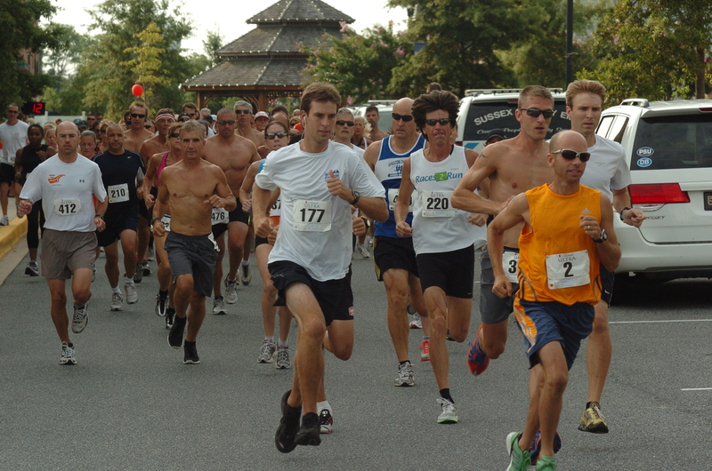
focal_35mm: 188
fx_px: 3701
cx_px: 356
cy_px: 236
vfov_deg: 7.3
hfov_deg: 11.0
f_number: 7.6
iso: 400
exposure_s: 1/400
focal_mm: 125
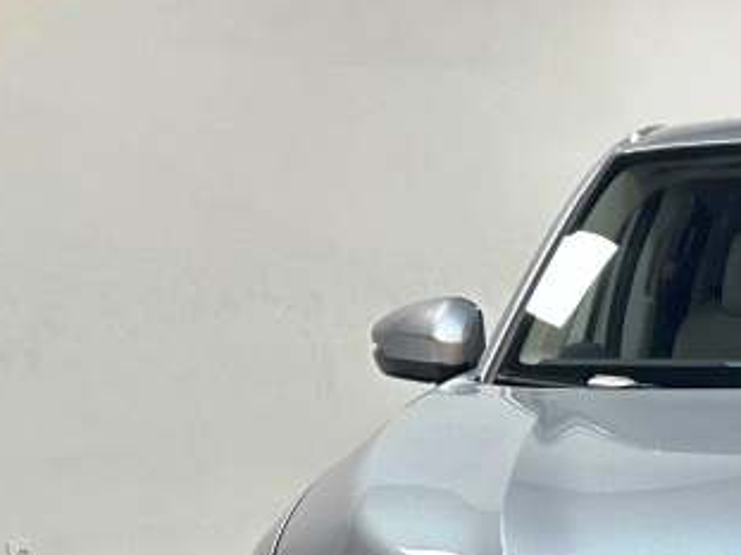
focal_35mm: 79
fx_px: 1690
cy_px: 781
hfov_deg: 22.2
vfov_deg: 17.2
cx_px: 958
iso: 200
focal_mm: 6.86
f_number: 1.78
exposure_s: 1/60
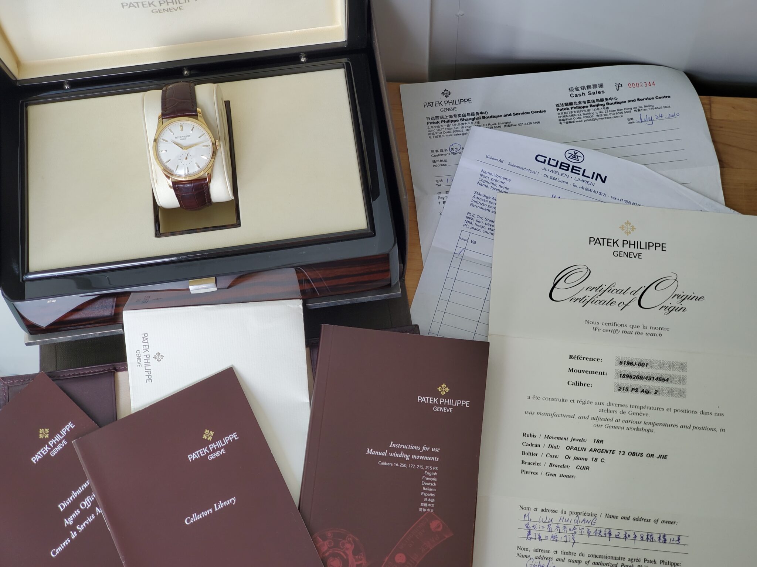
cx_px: 378
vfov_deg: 28.0
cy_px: 284
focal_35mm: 52
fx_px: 1137
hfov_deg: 36.8
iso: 80
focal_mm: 6
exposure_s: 1/33
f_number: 2.09
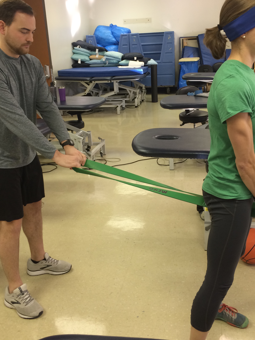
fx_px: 354
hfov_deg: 39.6
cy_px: 141
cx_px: 143
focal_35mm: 36
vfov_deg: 51.1
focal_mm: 4.15
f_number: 2.2
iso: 64
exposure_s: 1/30
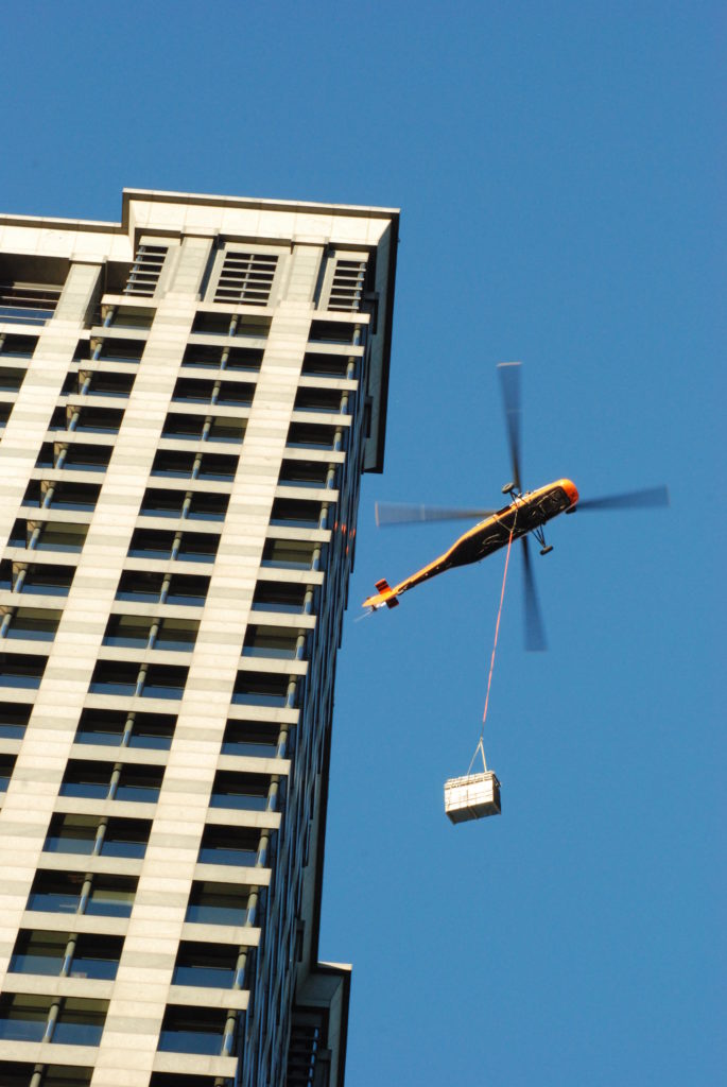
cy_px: 544
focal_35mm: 158
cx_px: 364
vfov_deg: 13.0
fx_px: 4759
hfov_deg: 8.7
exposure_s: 1/160
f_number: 16
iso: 800
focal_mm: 105
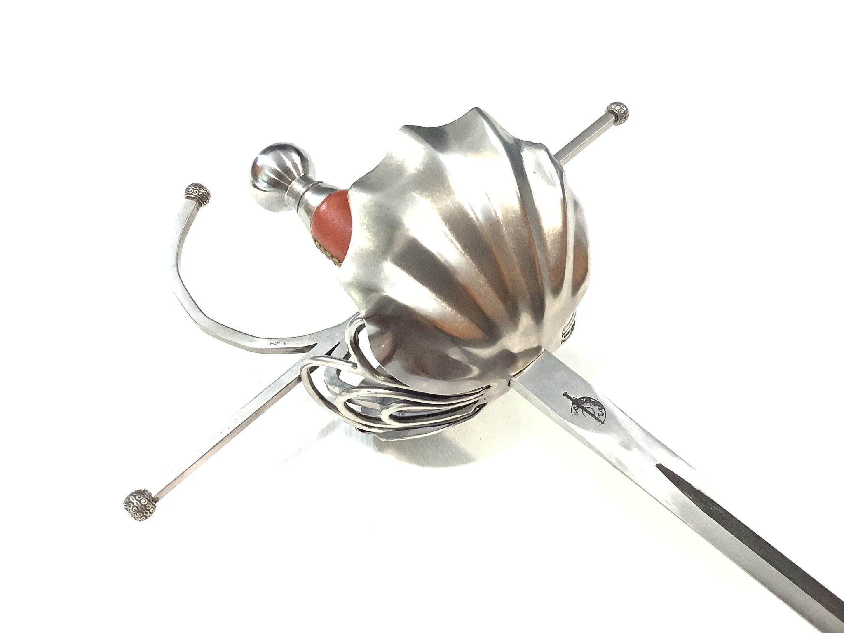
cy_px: 316
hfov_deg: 58.4
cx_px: 422
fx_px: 756
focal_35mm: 31
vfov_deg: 45.4
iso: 250
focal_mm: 3.3
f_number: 2.4
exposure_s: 1/50
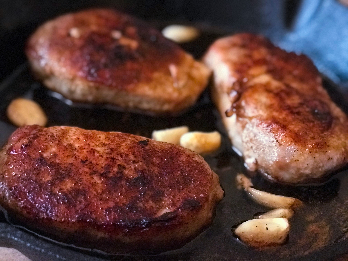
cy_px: 130
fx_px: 573
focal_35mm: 57
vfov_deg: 25.7
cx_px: 174
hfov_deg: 33.8
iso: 1250
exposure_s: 1/60
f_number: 2.8
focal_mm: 6.6
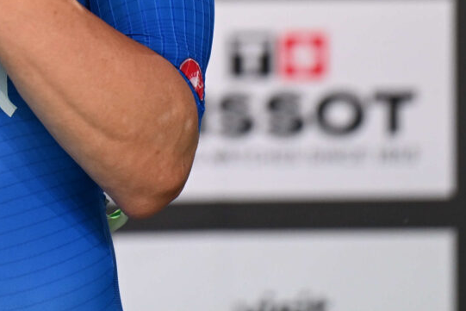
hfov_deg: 2.7
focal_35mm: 757
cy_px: -224
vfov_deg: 1.8
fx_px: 9801
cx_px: -135
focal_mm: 200
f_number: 2.8
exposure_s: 1/500
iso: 1100
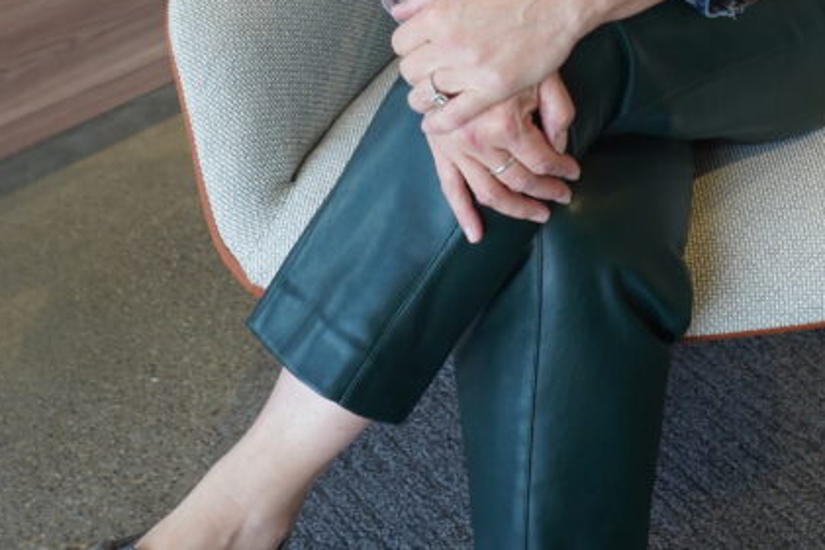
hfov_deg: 27.4
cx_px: 595
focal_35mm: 73
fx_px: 1673
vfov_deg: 17.4
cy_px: -184
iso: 800
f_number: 4
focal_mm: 30
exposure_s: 1/160
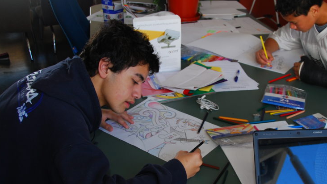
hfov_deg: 46.3
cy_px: 112
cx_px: 187
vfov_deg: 27.0
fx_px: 382
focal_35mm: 44
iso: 200
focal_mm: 20
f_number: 5
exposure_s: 1/60
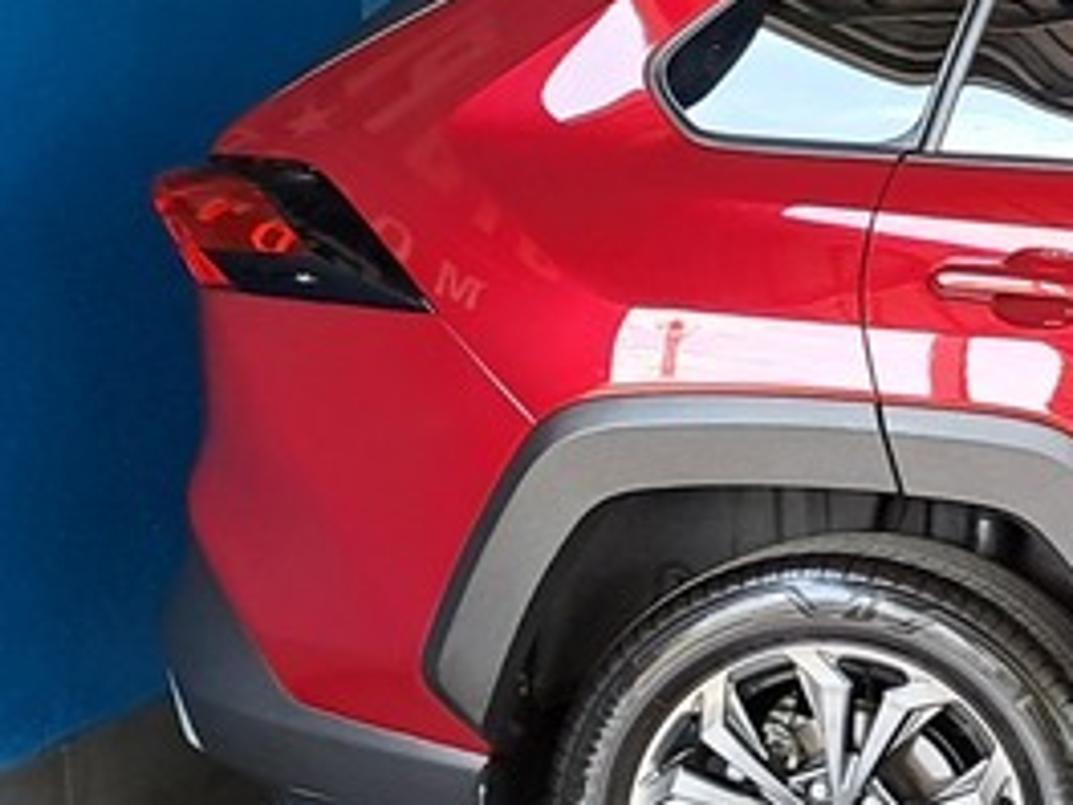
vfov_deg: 15.2
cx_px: 1886
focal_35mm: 97
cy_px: 362
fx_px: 3007
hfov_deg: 17.0
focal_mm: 4.65
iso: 80
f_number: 1.8
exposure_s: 1/50
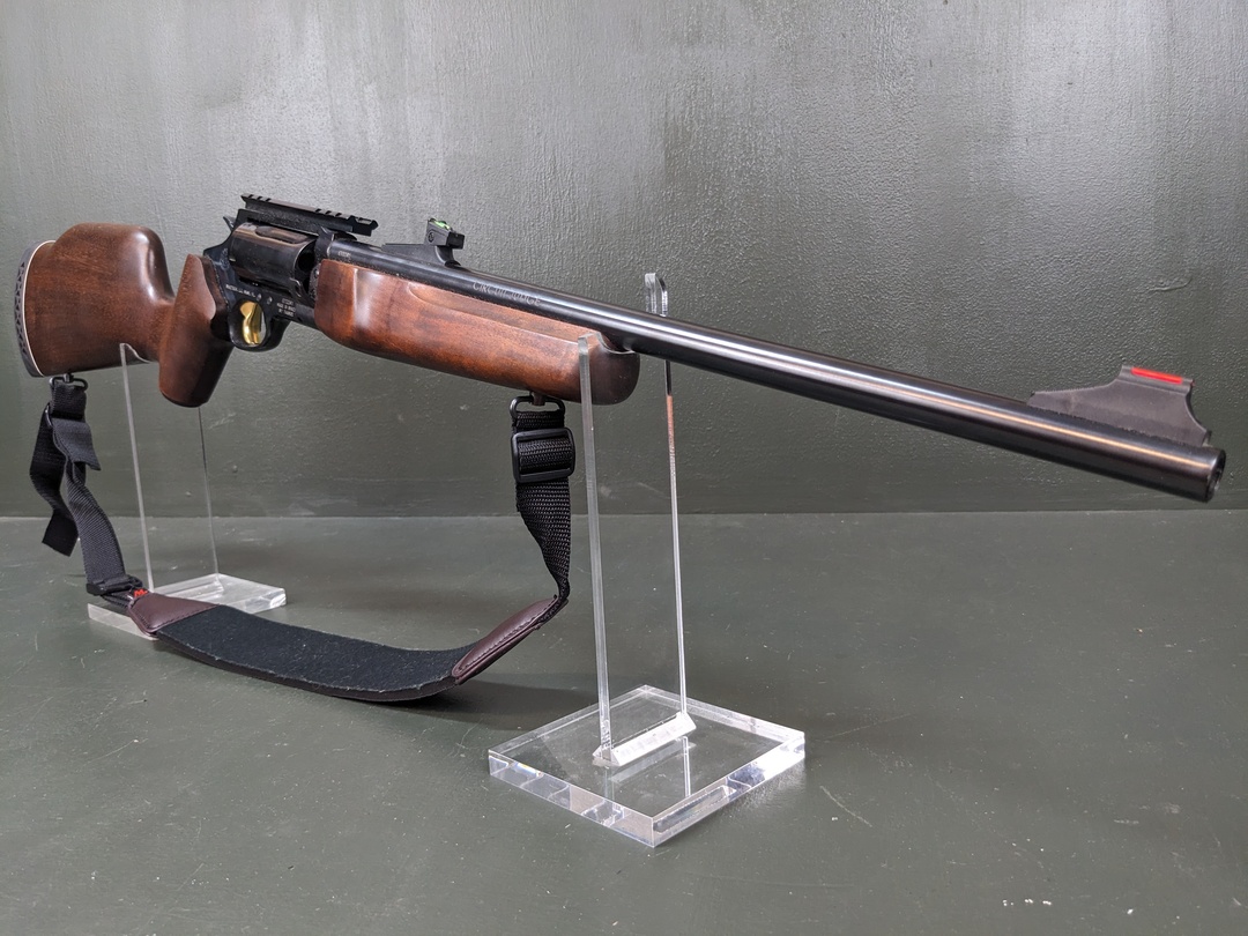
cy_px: 468
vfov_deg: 51.4
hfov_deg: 65.3
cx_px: 624
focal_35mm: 27
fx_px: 973
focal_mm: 4.38
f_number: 1.73
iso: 126
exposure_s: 1/30
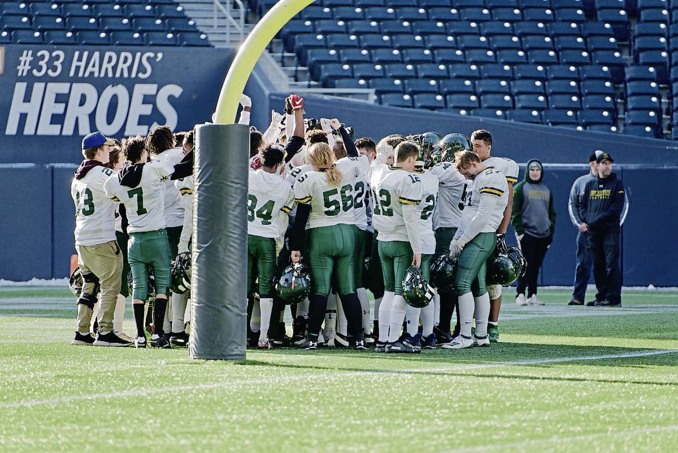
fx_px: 5220
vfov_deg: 5.0
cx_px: 339
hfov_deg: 7.4
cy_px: 226
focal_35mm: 277
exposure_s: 1/1000
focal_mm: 277
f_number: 4
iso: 800
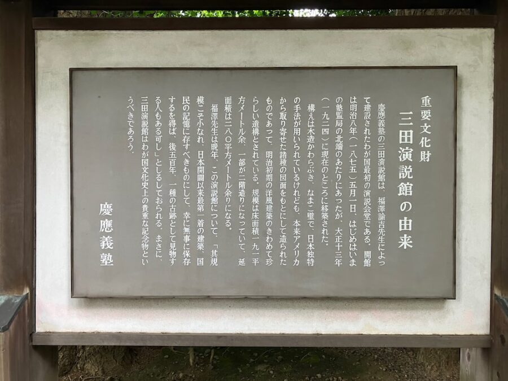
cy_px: 190
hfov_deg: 63.4
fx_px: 411
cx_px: 254
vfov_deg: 49.7
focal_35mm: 28
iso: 125
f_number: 1.8
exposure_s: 1/60
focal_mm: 3.99
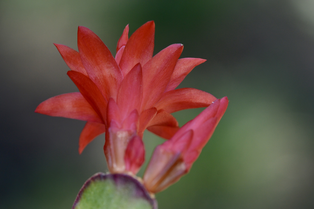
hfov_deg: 13.1
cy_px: 104
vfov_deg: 8.7
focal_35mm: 158
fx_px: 1373
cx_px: 157
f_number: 10
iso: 280
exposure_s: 1/160
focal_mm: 105
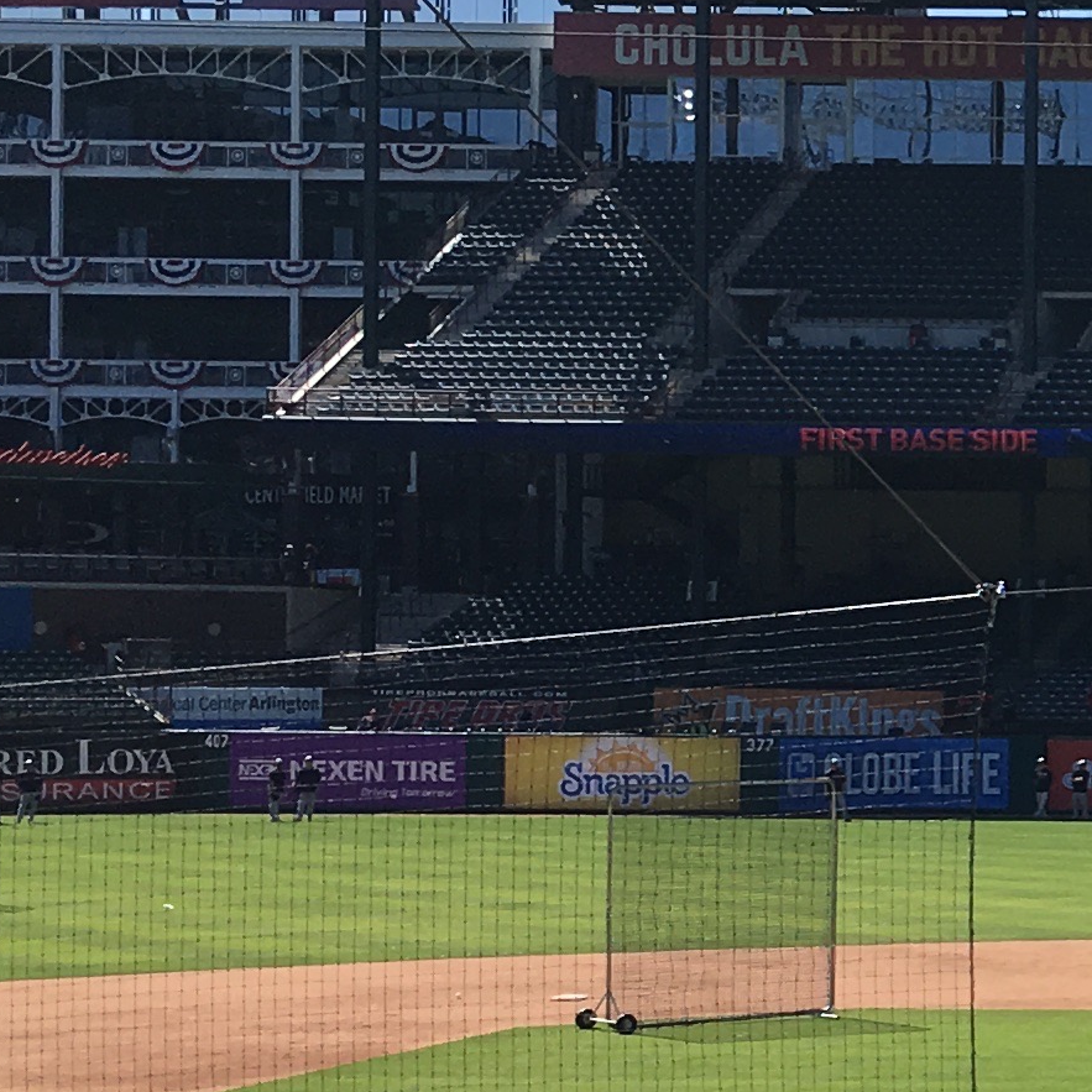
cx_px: 2101
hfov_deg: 13.1
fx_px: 4176
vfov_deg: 14.9
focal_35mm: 117
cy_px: 709
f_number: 2.2
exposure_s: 1/1304
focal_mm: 4.15
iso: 25
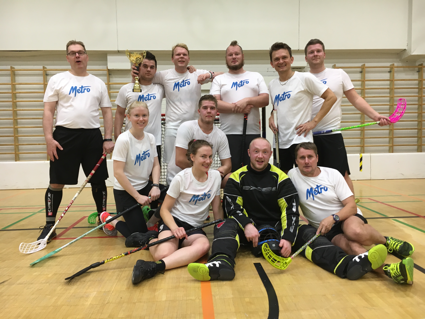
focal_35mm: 29
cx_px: 212
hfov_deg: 61.7
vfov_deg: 48.2
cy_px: 160
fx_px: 356
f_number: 2.2
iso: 32
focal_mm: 4.15
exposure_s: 1/33
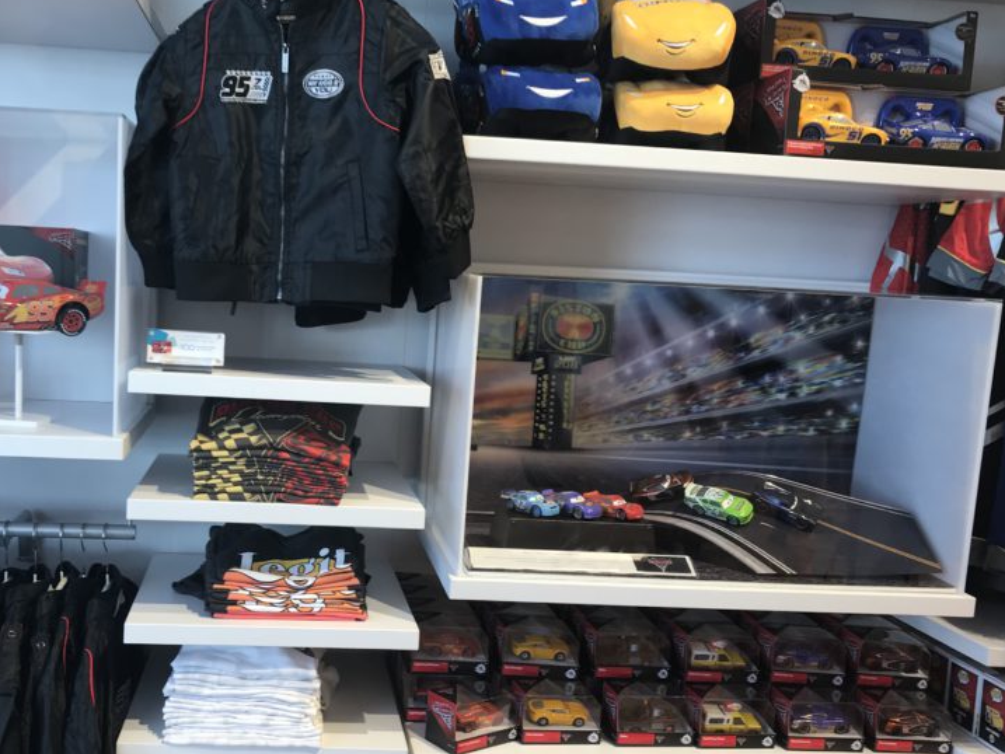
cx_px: 380
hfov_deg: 46.4
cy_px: 422
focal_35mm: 40
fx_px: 1162
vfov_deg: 35.9
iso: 32
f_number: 1.8
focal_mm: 3.99
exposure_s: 1/60
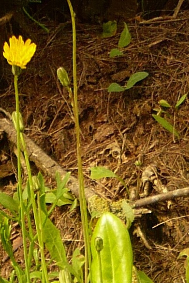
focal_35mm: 49
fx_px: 386
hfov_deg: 27.5
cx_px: 107
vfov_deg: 40.3
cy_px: 142
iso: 100
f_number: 2.8
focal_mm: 5.8
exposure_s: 1/100
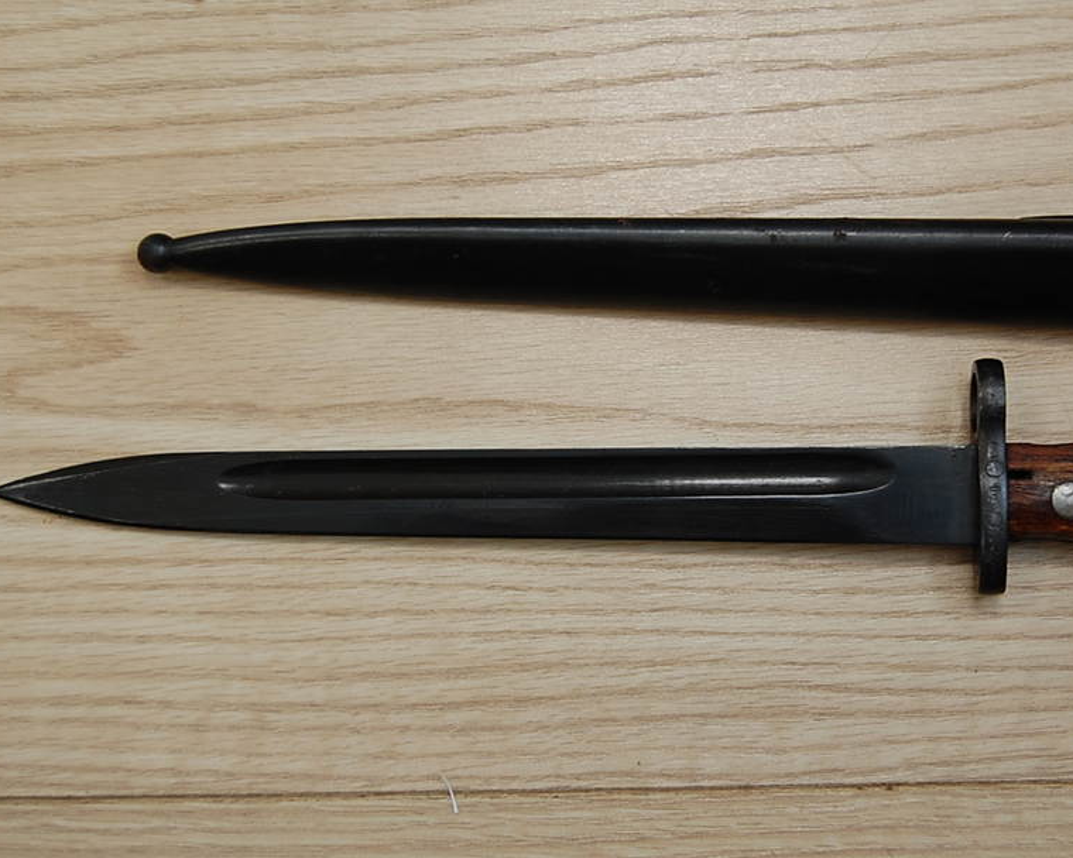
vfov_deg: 22.2
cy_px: 401
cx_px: 736
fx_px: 2191
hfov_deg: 27.3
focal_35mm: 69
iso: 400
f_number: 4.5
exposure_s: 1/50
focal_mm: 34
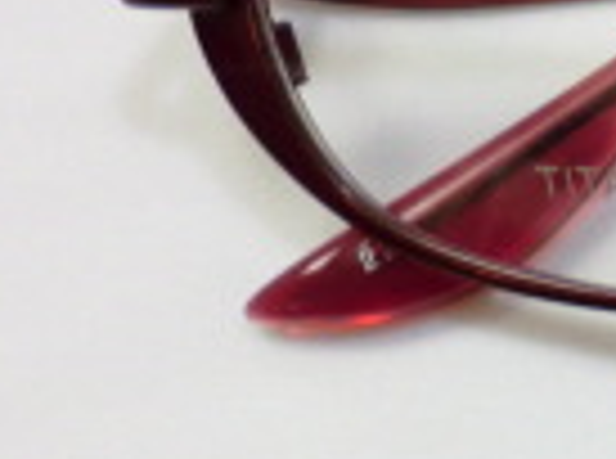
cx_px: 1398
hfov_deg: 11.3
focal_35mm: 150
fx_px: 2662
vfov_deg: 9.8
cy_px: 382
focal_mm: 5.8
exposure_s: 1/60
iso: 125
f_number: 3.5
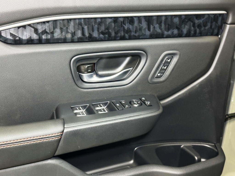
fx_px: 326
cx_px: 118
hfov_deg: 39.7
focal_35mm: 48
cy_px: 88
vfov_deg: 30.3
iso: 640
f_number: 1.78
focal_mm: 6.86
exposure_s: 1/24
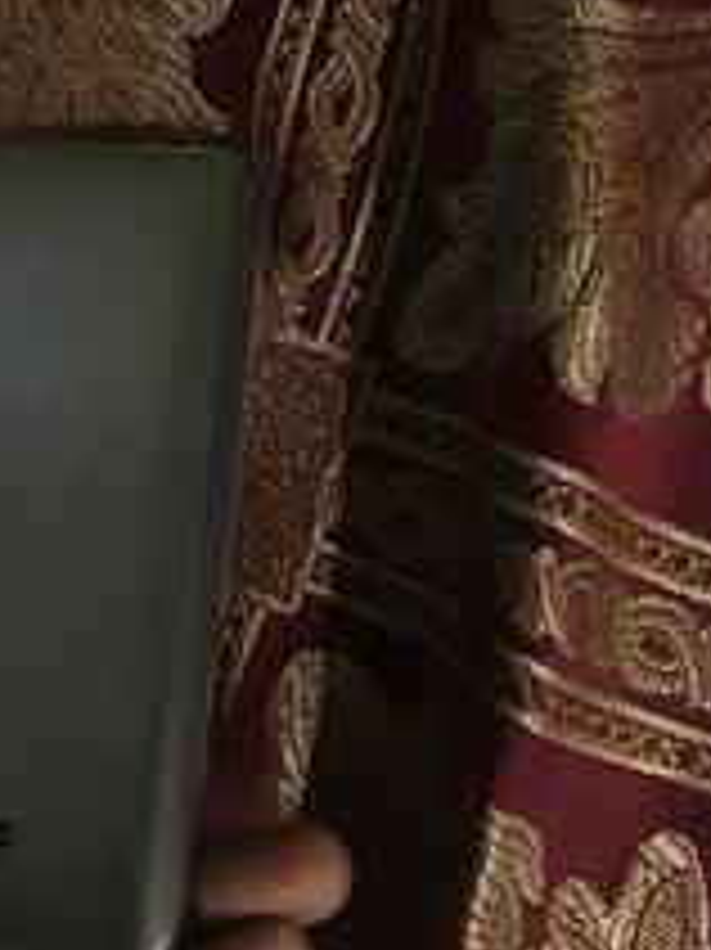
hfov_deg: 26.1
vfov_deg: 34.7
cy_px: 342
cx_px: 162
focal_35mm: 55
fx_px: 1508
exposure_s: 1/15
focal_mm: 4.15
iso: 800
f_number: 2.2
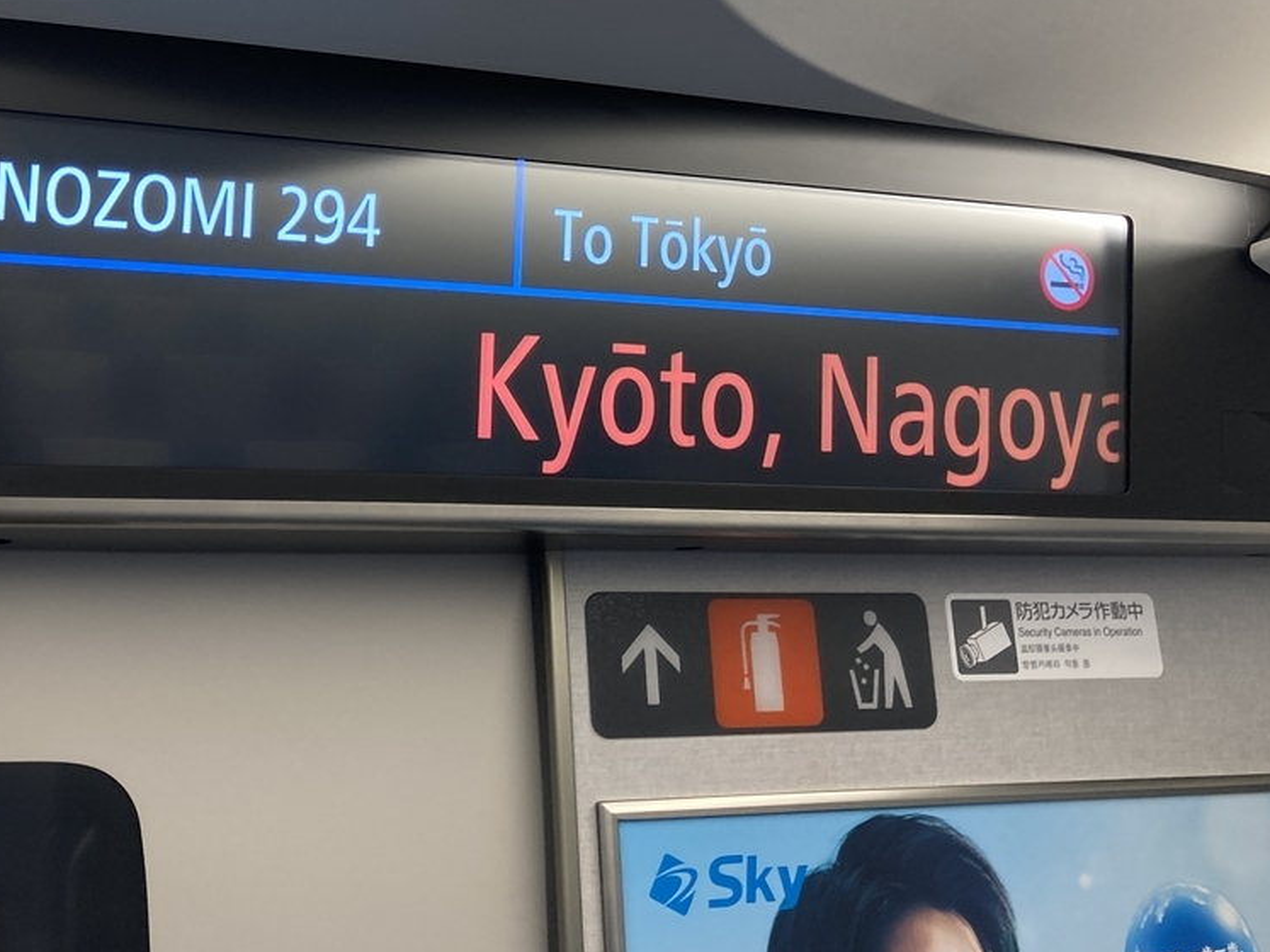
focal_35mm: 45
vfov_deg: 31.6
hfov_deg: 41.4
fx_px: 1651
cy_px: 238
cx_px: 400
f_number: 1.8
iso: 80
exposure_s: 1/114
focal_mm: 3.99
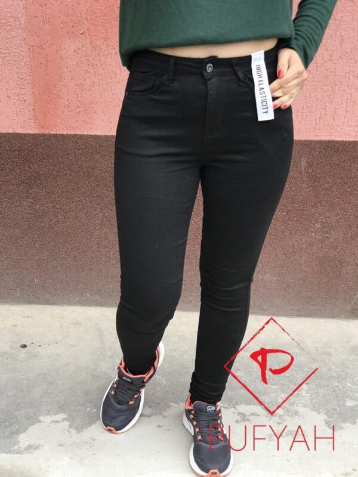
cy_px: 238
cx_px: 179
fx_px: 786
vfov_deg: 33.8
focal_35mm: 57
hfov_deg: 25.7
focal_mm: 6.6
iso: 64
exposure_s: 1/50
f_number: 2.8
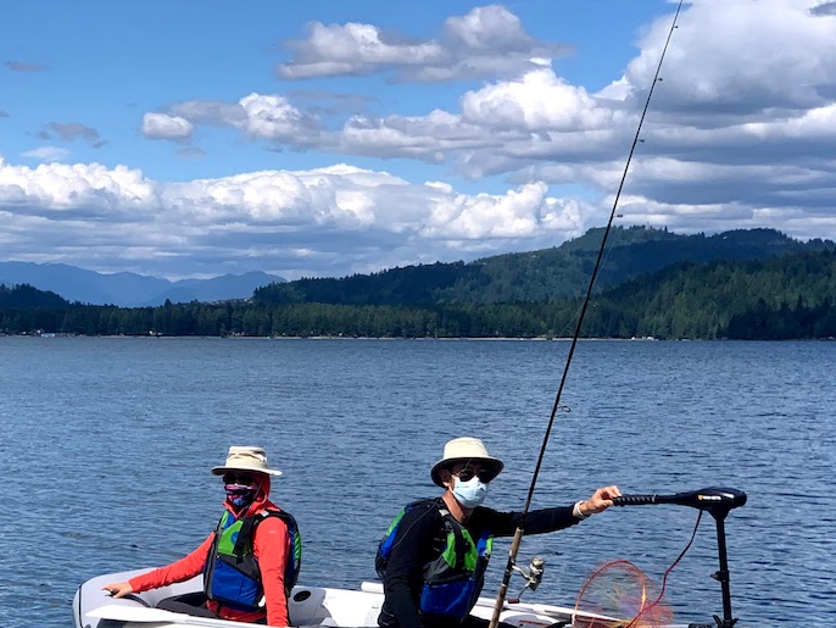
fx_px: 2343
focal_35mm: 97
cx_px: 180
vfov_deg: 15.3
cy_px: 340
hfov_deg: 20.0
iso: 16
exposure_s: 1/1712
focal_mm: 6
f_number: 2.4
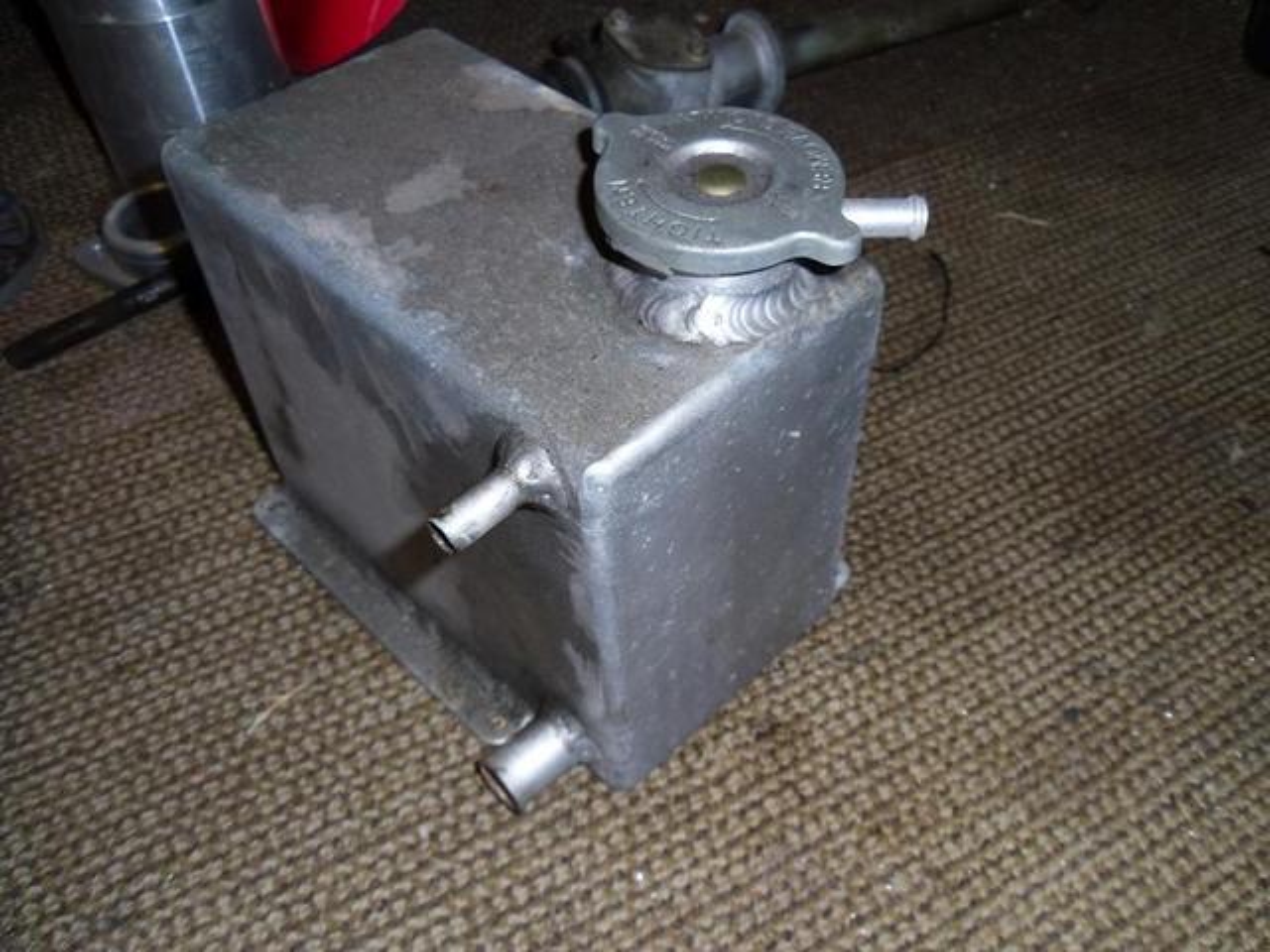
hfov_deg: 58.4
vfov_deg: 45.4
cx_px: 635
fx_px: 1137
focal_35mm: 31
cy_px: 476
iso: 80
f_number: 3.3
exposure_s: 1/45
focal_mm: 5.6
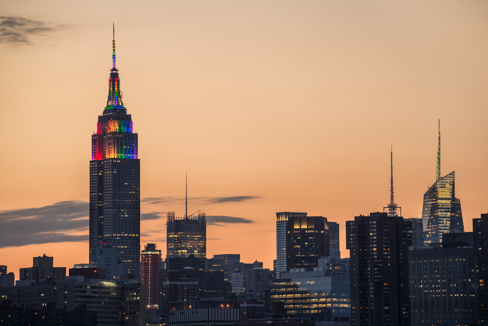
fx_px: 2712
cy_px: 163
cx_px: 244
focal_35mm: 200
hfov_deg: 10.3
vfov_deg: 6.9
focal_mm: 200
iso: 100
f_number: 7.1
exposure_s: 1/5
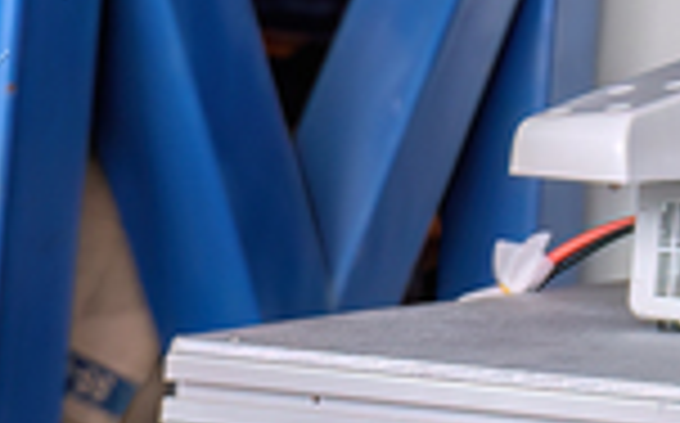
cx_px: 1094
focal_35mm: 167
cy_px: -173
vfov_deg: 7.7
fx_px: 3091
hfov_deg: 11.9
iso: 800
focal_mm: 28
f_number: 2.8
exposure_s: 1/200
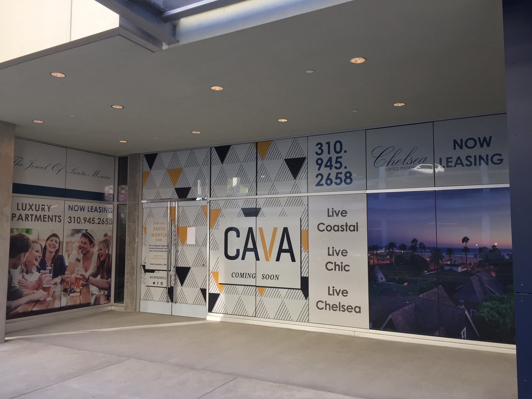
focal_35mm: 29
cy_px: 200
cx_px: 266
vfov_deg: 48.2
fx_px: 446
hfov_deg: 61.7
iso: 50
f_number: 2.2
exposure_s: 1/120
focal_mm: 4.15
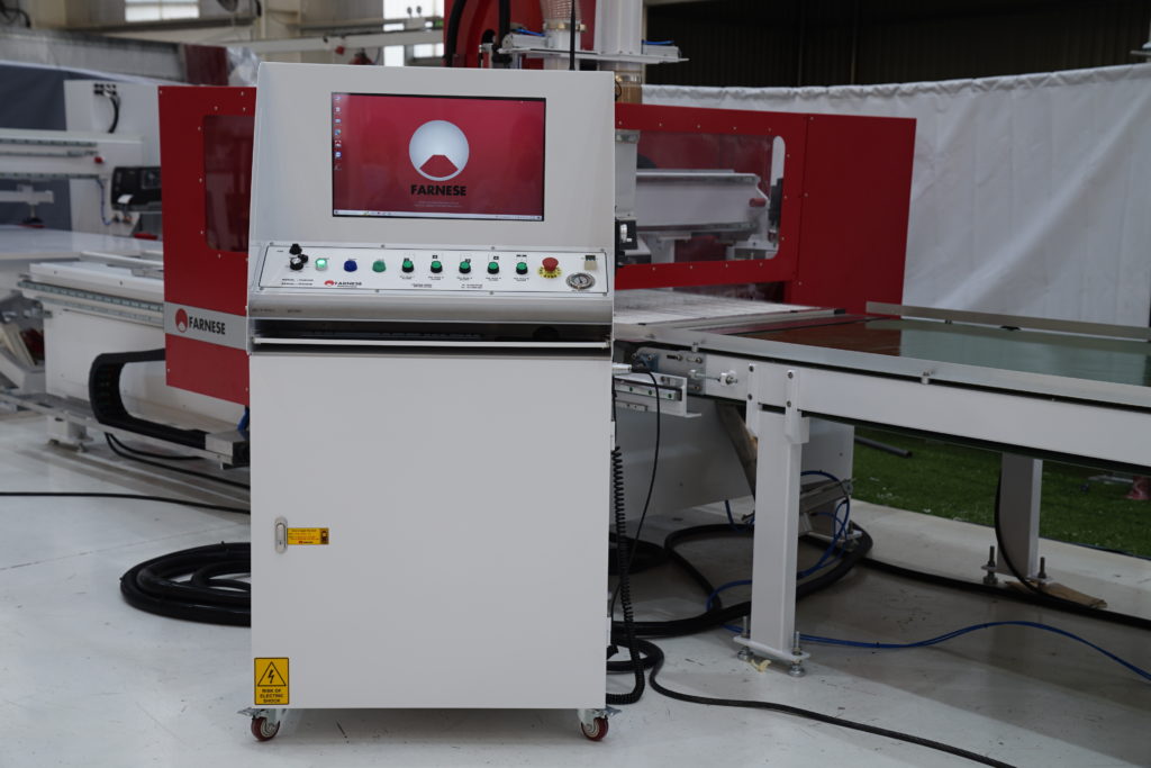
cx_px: 576
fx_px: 1567
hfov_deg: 40.3
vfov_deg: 27.5
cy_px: 384
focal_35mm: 49
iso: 200
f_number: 4.5
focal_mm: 49
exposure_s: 1/50
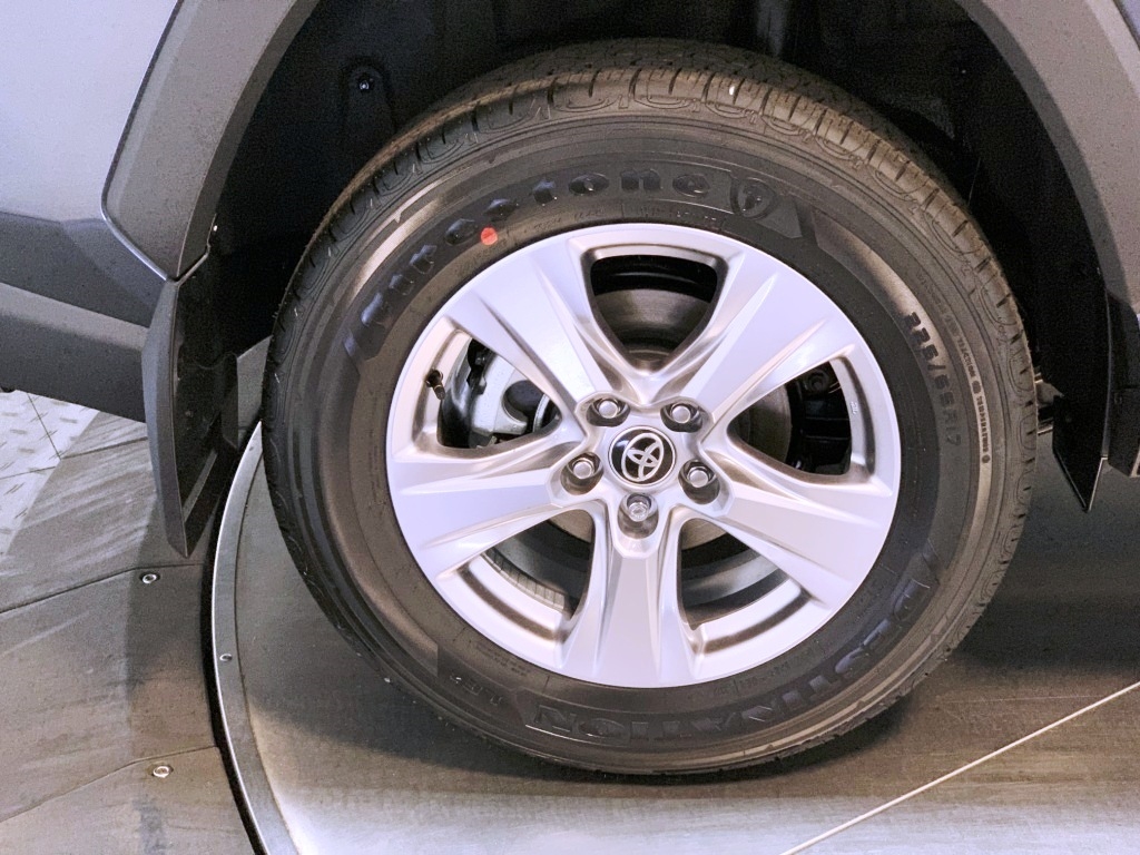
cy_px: 428
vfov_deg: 28.0
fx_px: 1713
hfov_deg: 36.8
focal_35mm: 52
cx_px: 570
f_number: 2.4
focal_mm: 6
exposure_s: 1/30
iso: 640
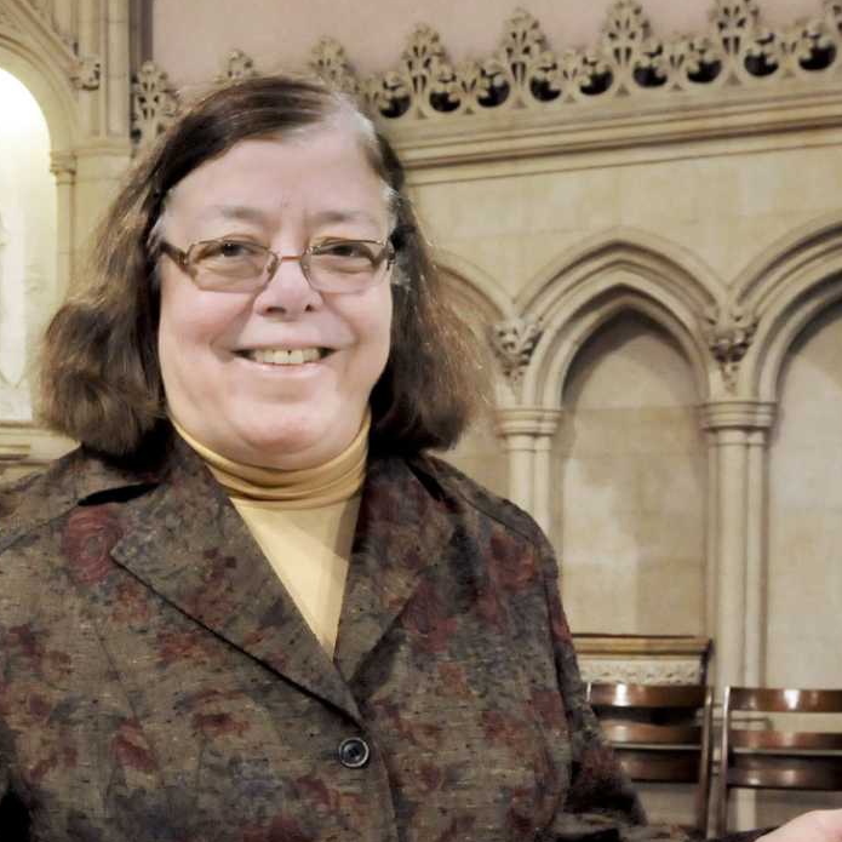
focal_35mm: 90
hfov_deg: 18.9
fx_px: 2477
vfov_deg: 19.1
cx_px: 50
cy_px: 682
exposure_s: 1/30
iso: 800
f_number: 5
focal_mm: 24
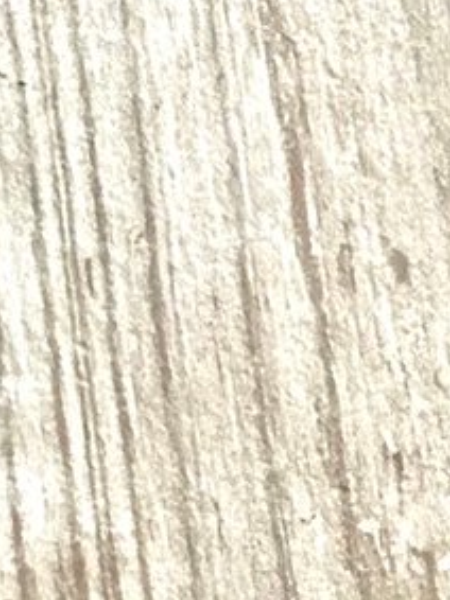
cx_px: 1399
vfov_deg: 10.1
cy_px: 1096
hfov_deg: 7.1
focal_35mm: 184
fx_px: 3192
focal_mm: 5.7
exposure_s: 1/40
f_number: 1.5
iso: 640
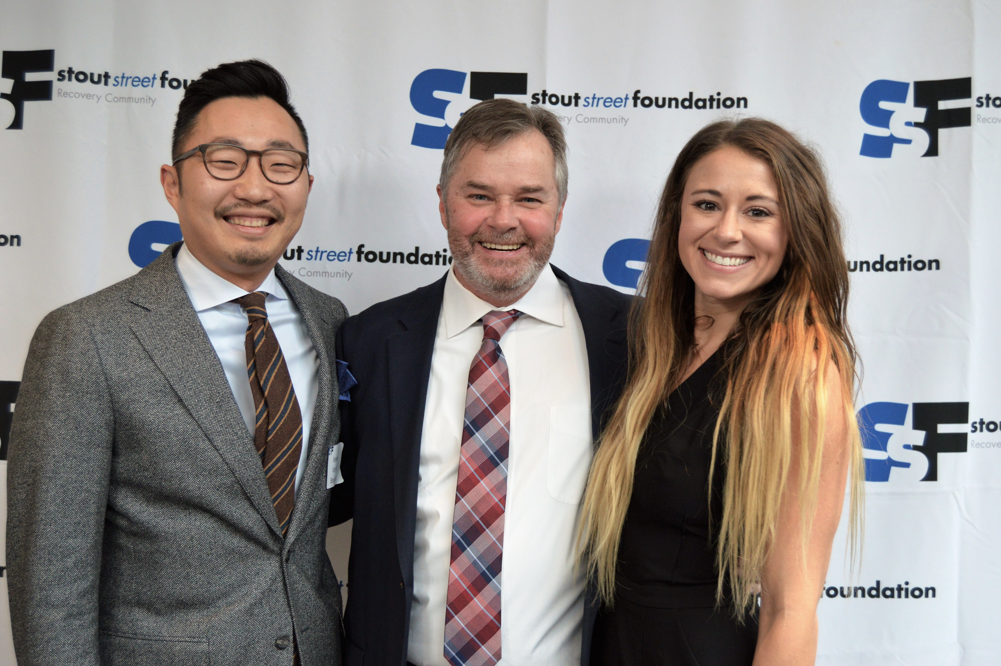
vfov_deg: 28.9
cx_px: 500
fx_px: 1292
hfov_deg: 42.4
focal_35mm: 46
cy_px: 333
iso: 800
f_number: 4.2
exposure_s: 1/60
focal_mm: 31
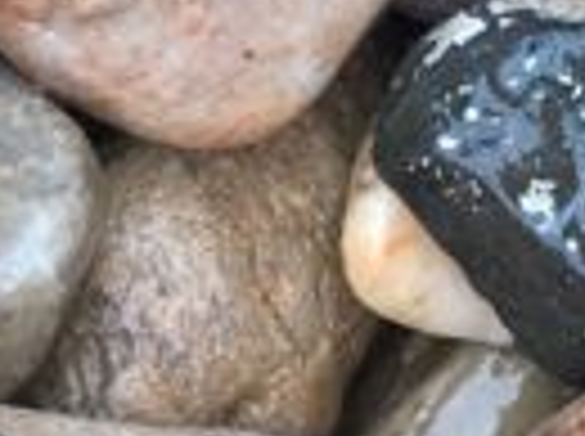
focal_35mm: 311
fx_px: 5246
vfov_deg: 4.7
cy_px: -279
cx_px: 1321
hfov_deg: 6.1
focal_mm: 6.6
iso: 25
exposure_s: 1/30
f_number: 2.8
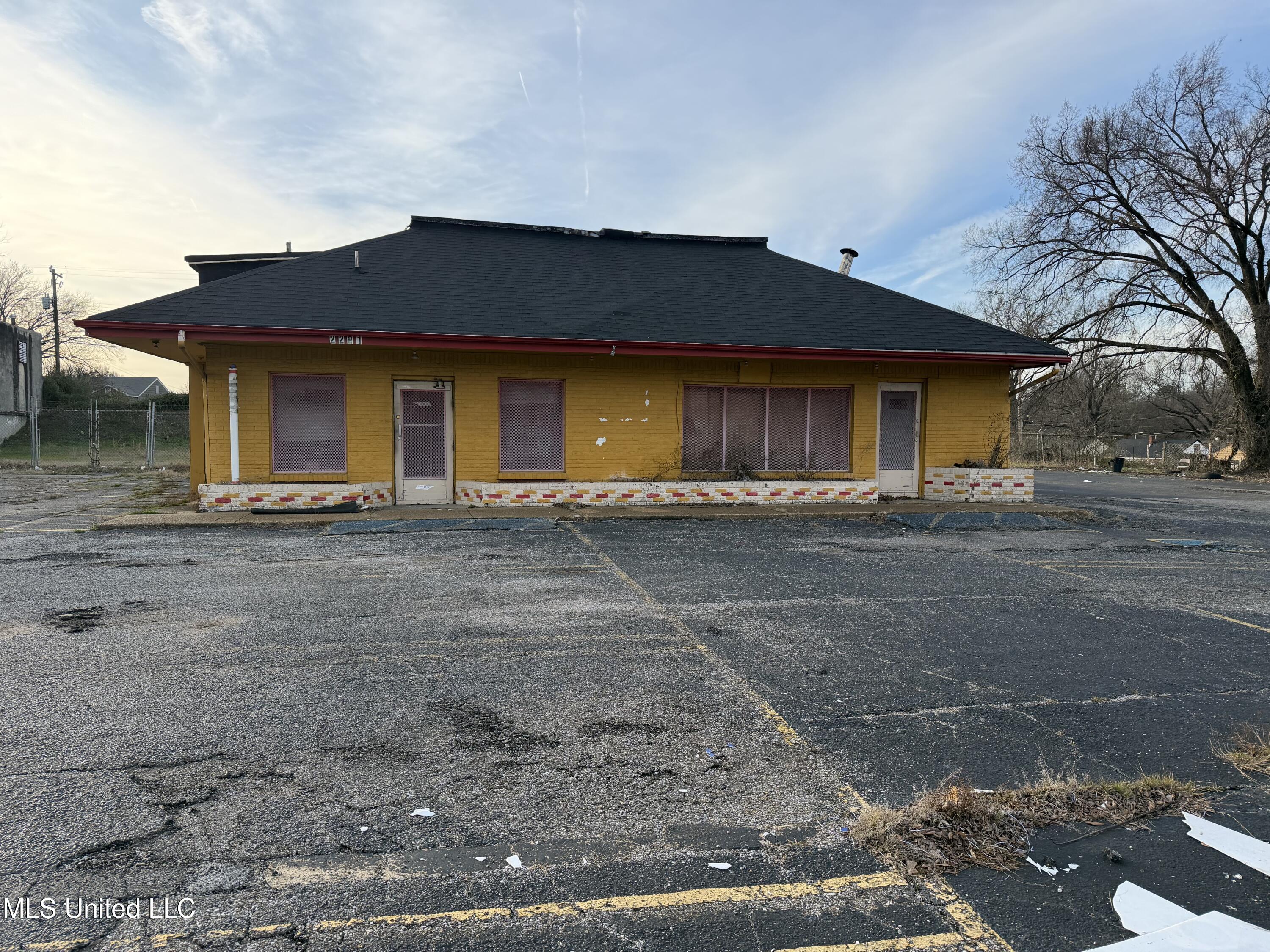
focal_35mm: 24
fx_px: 881
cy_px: 476
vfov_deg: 56.8
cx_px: 635
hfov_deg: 71.6
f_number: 1.78
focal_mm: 6.76
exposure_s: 1/3279
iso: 125
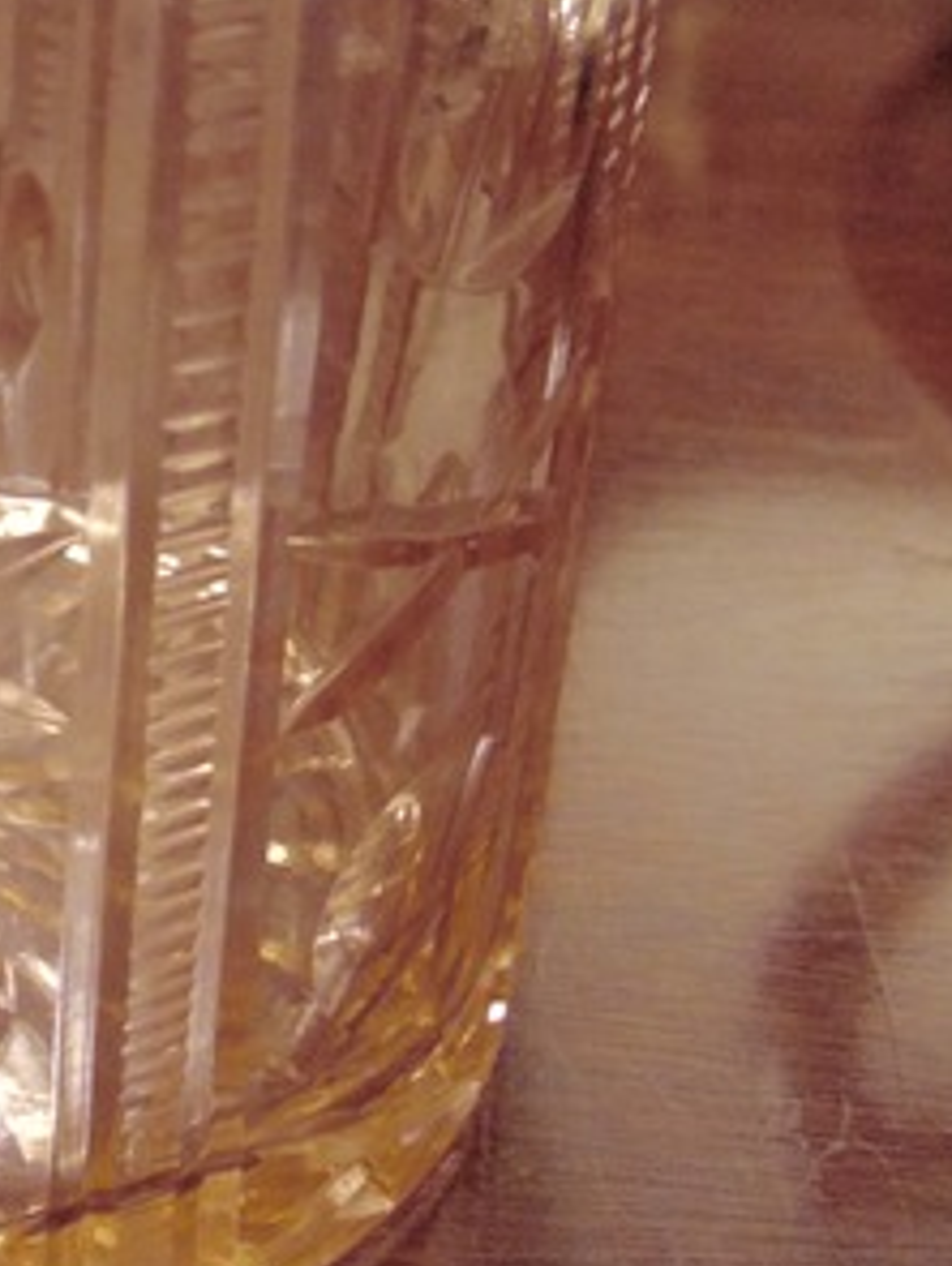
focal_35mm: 65
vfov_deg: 28.9
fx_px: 2378
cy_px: 193
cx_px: -163
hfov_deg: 21.2
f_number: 3
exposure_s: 1/15
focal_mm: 4.5
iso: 400
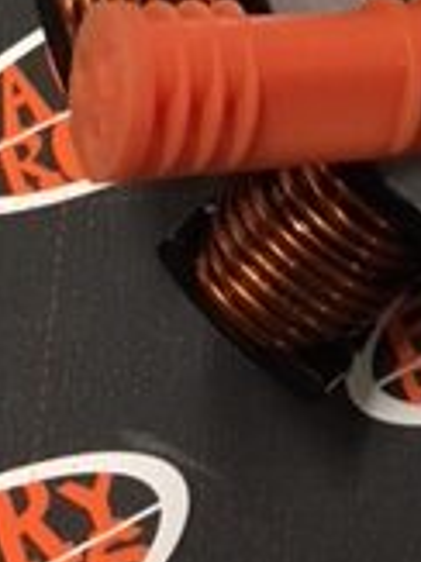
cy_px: -321
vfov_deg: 15.7
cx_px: 735
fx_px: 1851
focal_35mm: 114
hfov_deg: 12.0
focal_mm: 4.15
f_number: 2.2
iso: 64
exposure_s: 1/15
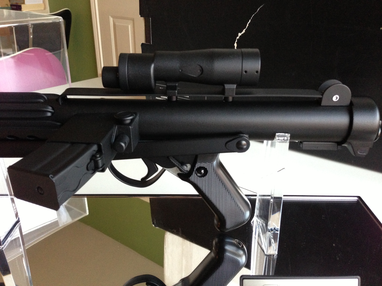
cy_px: 143
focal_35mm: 33
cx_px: 191
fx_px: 364
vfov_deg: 42.9
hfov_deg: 55.4
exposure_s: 1/20
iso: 320
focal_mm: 4.13
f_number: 2.4
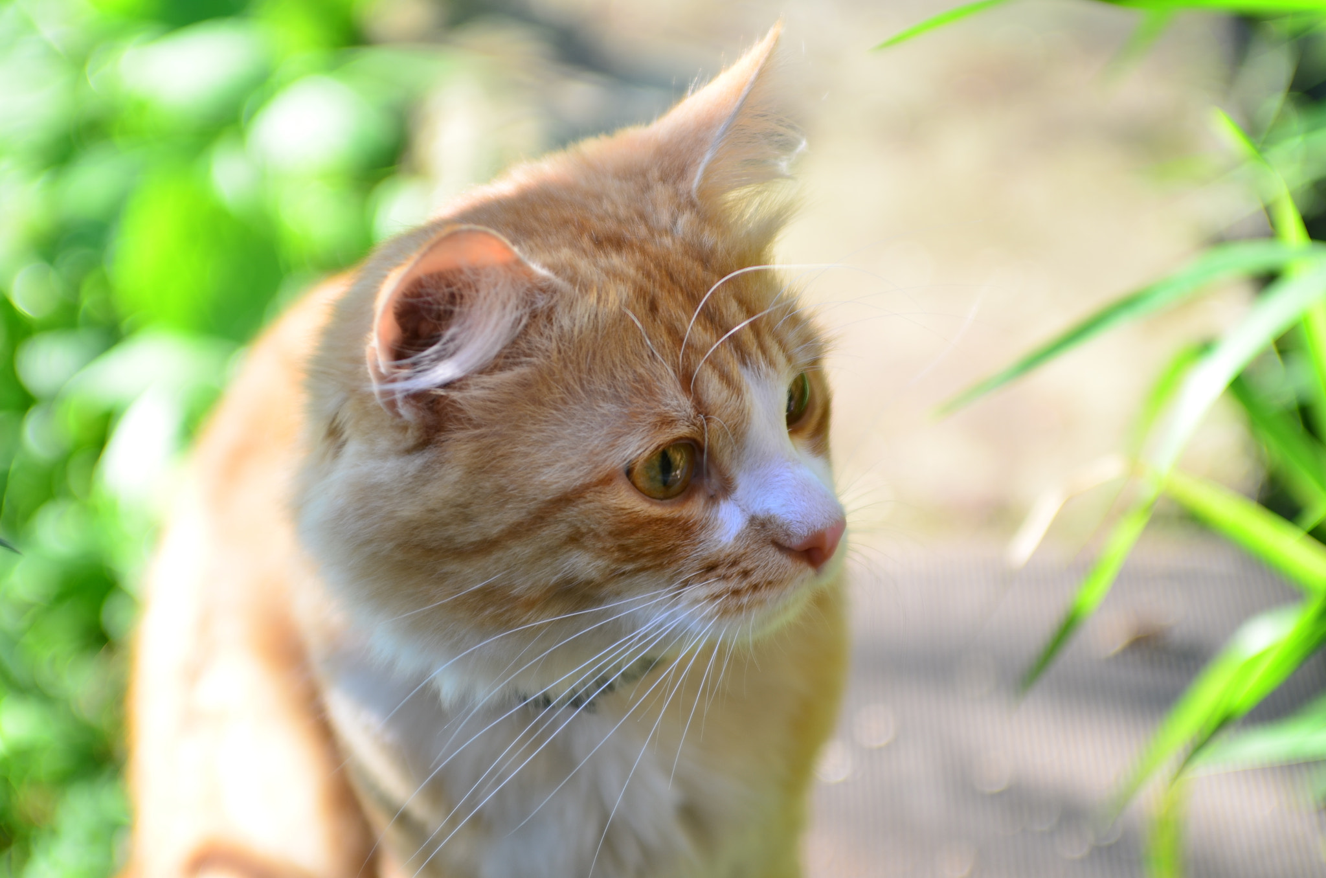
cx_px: 663
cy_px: 439
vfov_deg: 13.0
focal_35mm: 105
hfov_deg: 19.5
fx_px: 3859
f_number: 2.8
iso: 100
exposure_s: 1/100
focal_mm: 70
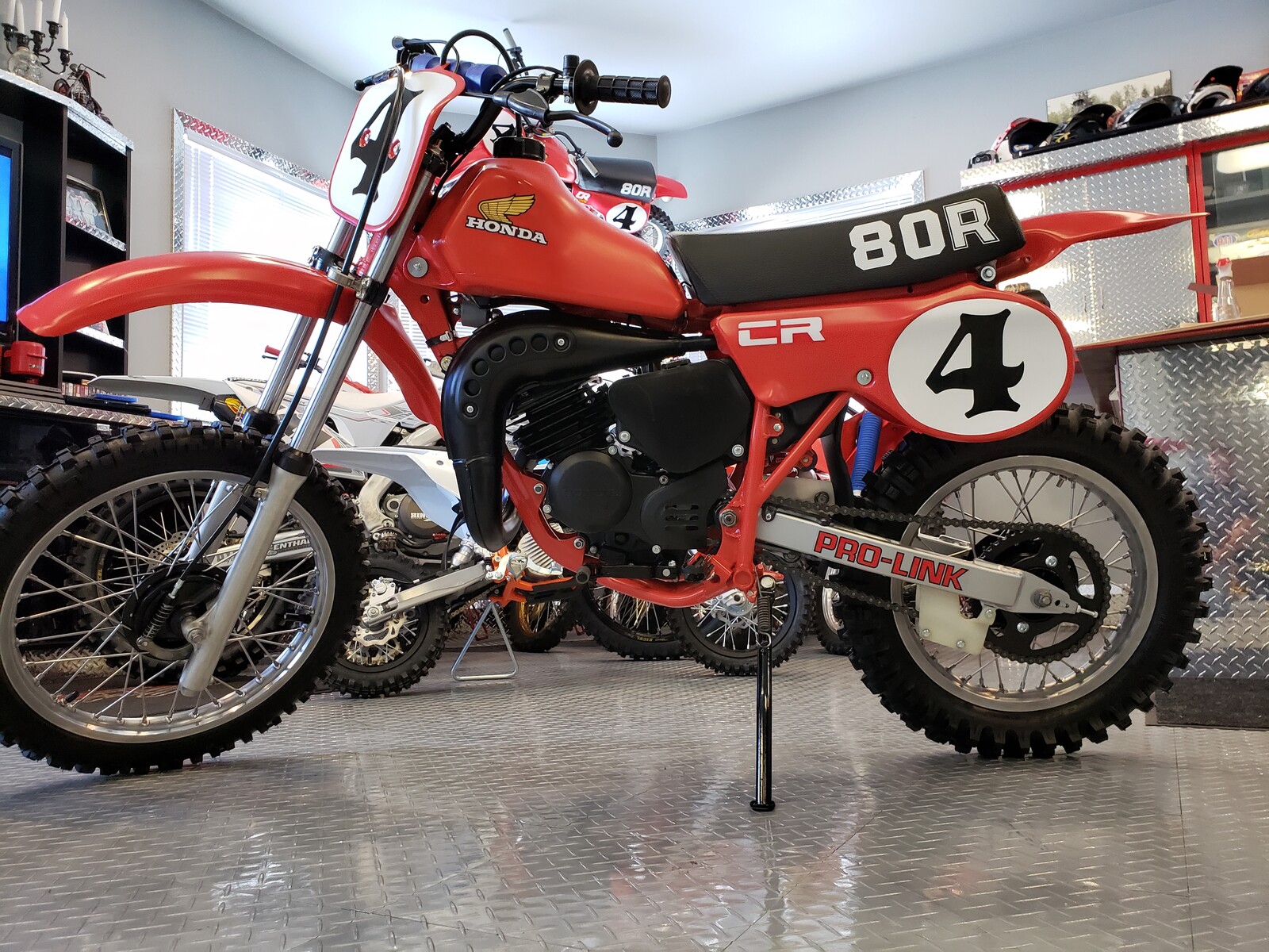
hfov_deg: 67.3
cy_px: 476
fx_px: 953
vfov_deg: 53.1
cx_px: 634
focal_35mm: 26
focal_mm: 4.3
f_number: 2.4
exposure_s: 1/60
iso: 320
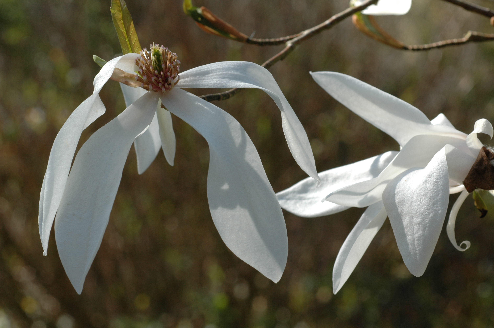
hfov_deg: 22.6
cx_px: 247
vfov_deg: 15.2
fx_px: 1234
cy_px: 164
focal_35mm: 90
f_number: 11
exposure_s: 1/125
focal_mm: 60
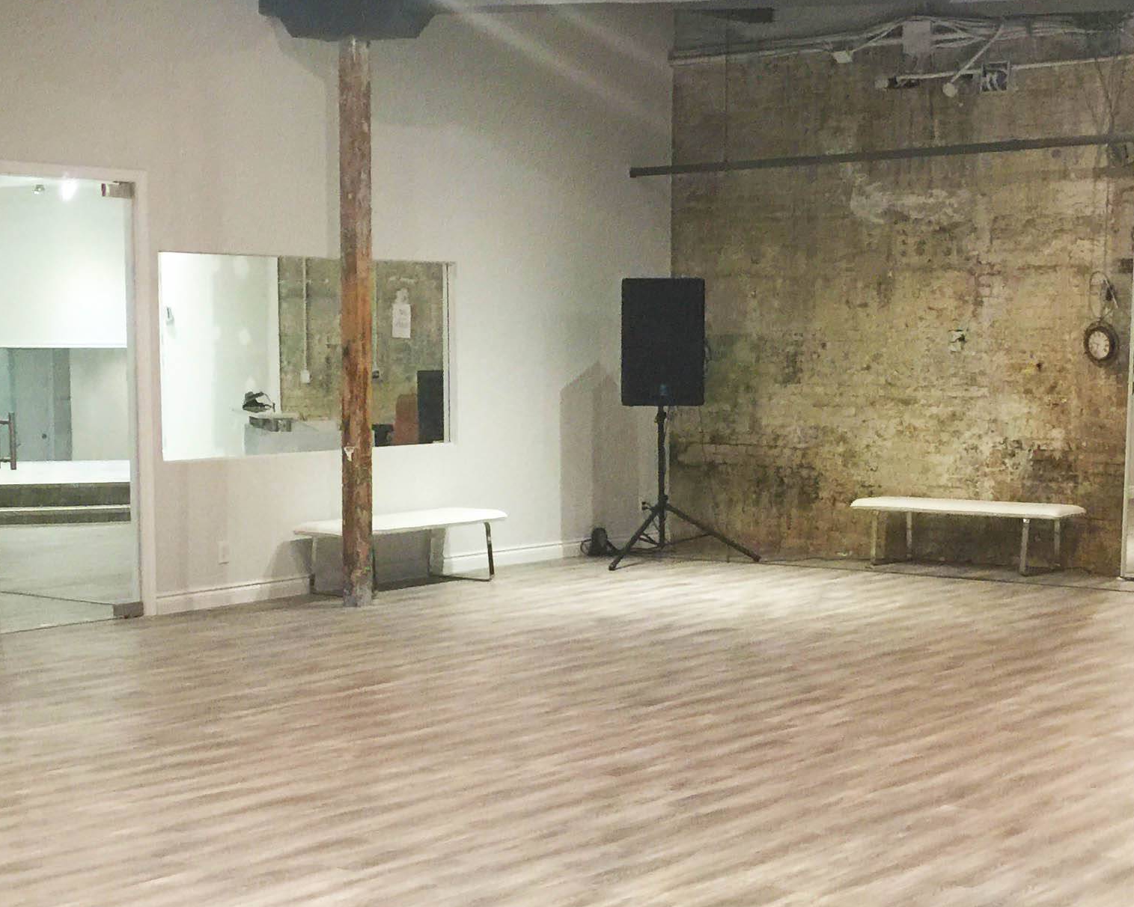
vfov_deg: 24.9
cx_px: 582
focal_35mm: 61
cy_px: 596
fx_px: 2047
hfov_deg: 31.0
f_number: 2.2
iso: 100
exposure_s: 1/15
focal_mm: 4.15
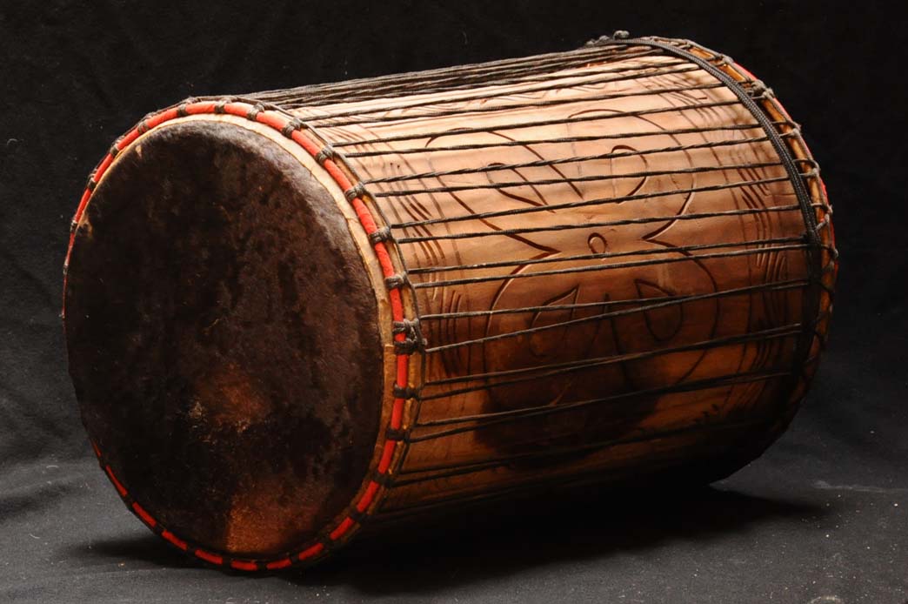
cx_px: 454
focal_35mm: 99
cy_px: 302
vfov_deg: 13.8
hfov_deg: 20.6
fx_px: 2495
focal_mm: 66
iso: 1600
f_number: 6.3
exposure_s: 1/15
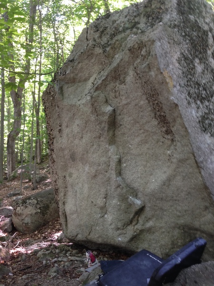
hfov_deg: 42.9
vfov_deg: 55.4
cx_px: 107
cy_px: 143
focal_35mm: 33
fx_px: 272
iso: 100
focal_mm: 4.12
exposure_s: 1/20
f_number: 2.4
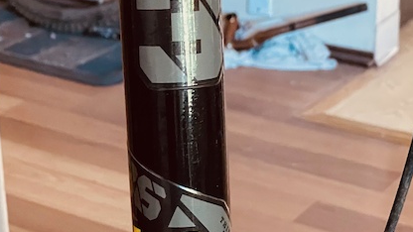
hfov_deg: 19.5
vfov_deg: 11.0
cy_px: 233
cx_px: 126
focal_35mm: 109
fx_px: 1194
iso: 800
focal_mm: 6
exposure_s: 1/40
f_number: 2
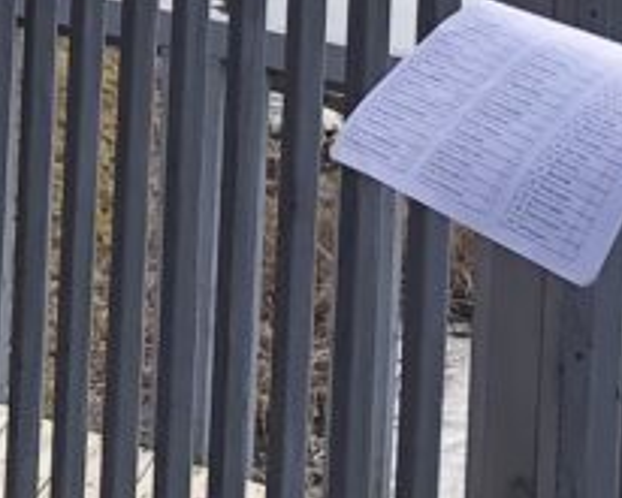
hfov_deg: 9.1
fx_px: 3757
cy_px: -417
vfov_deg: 7.4
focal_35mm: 204
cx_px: -411
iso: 20
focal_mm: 3.99
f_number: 1.8
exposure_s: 1/656
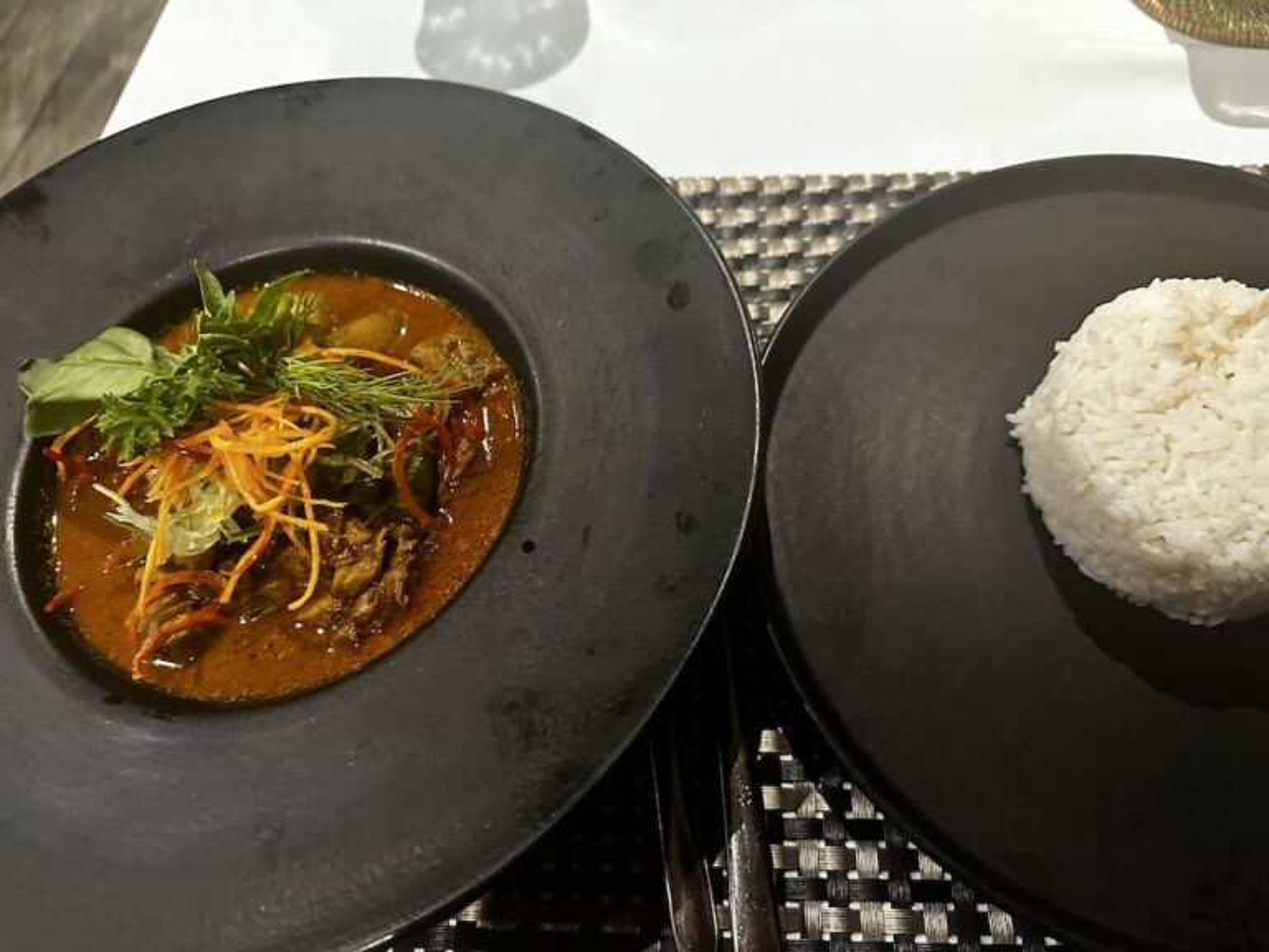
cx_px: 634
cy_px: 476
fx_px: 880
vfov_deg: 56.8
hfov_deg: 71.6
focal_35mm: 24
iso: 800
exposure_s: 1/25
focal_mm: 6.86
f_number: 1.78
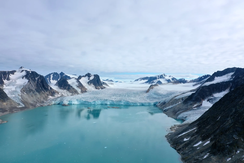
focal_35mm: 28
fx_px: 190
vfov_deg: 46.4
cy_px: 82
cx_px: 122
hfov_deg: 65.5
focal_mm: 10.26
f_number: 6.3
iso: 100
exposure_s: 1/640
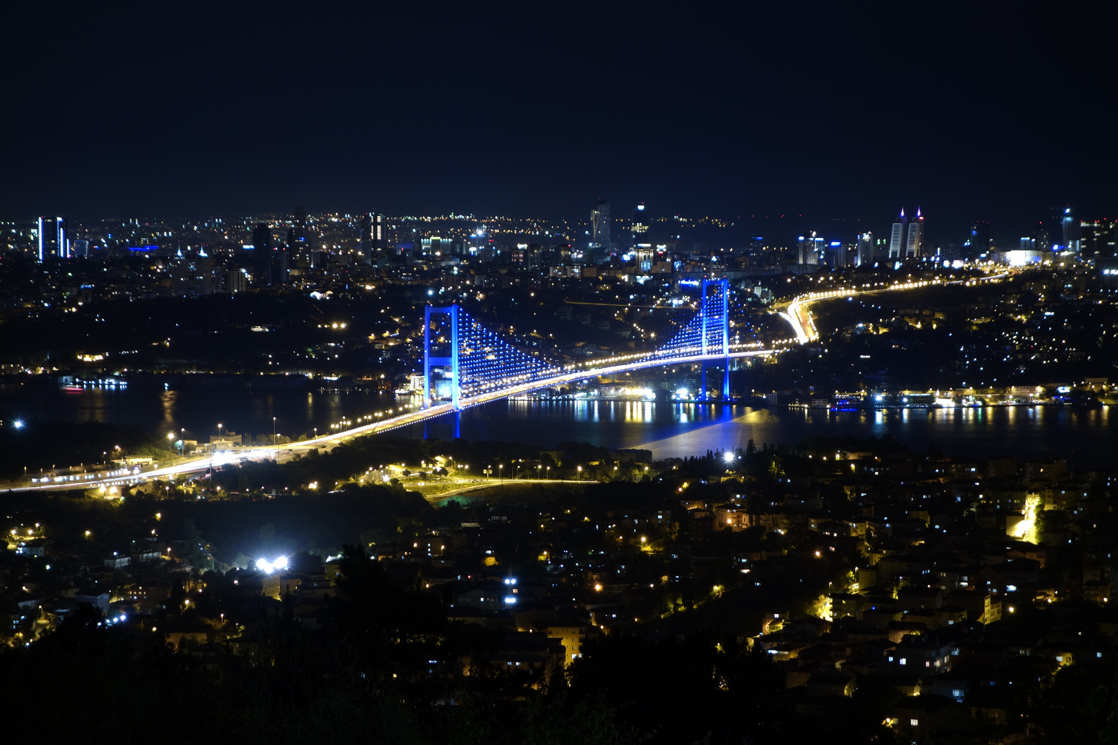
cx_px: 559
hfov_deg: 20.4
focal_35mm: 100
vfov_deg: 13.7
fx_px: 3105
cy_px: 372
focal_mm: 37.1
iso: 80
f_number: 4.9
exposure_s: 10
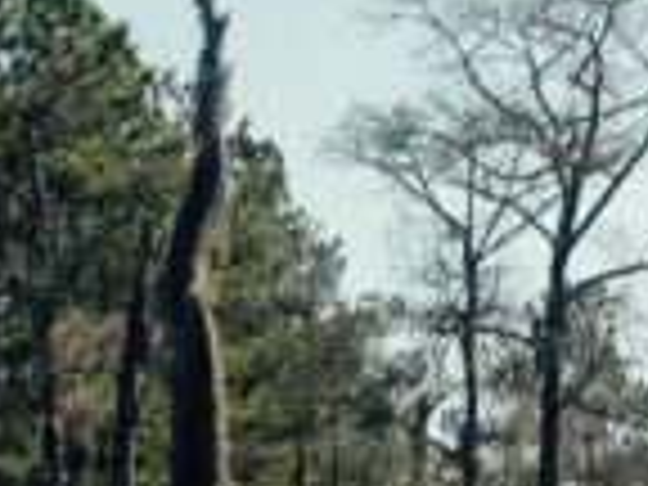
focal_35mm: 235
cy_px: 518
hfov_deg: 8.4
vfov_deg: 6.3
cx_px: 536
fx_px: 4399
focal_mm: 4.12
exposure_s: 1/1391
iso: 50
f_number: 2.4
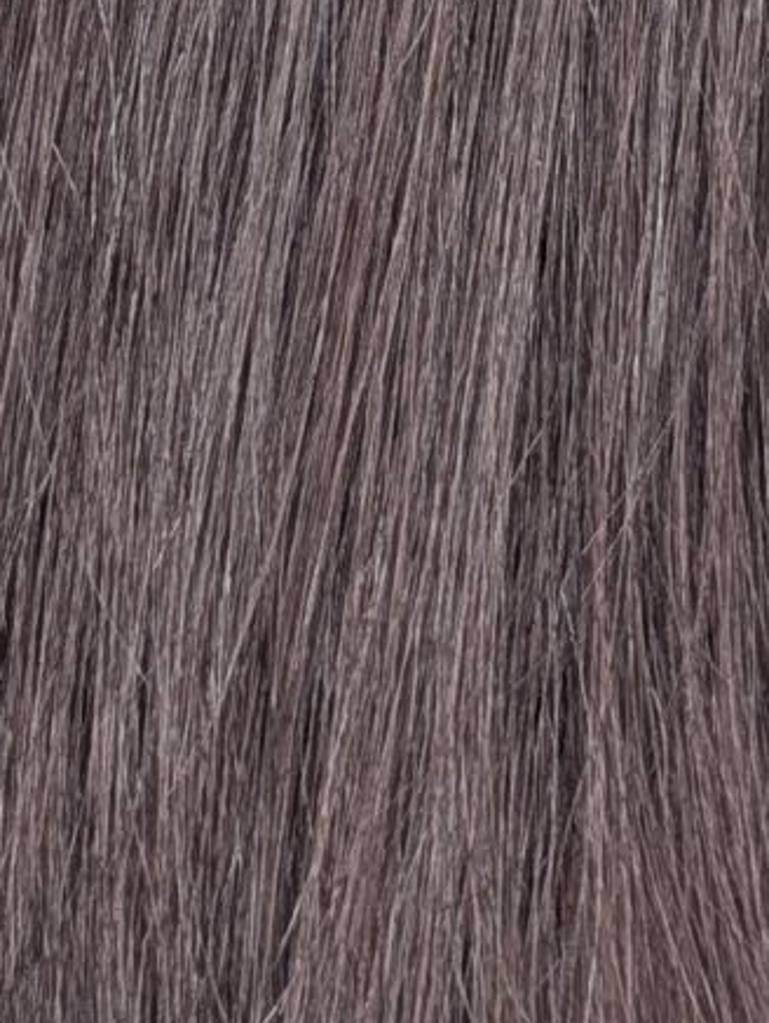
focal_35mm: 141
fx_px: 4168
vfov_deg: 13.5
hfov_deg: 10.5
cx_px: 124
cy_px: -314
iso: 42
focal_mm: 6.81
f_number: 1.85
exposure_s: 1/50
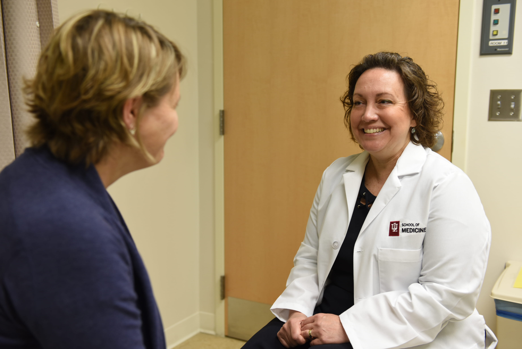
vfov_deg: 33.4
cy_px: 174
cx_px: 261
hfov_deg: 48.4
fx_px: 580
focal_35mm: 40
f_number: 3.5
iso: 450
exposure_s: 1/40
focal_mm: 40
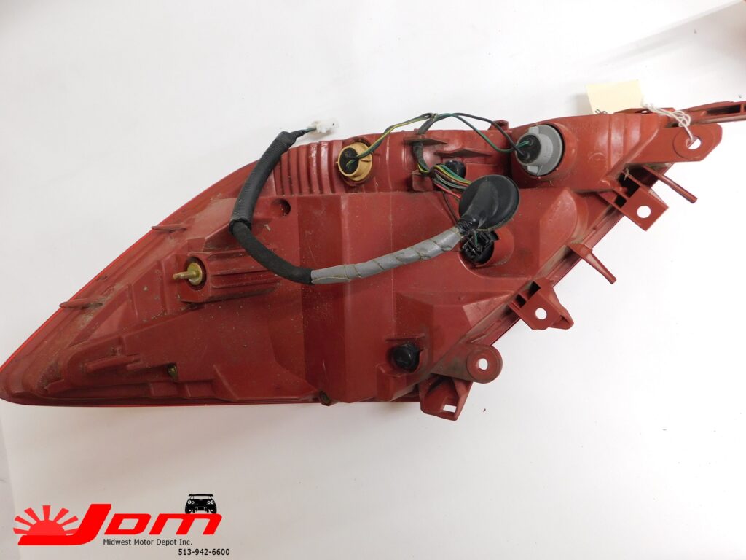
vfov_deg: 58.9
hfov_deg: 73.9
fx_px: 496
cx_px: 373
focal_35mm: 23
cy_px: 280
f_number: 3
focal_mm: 4
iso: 220
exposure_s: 1/30
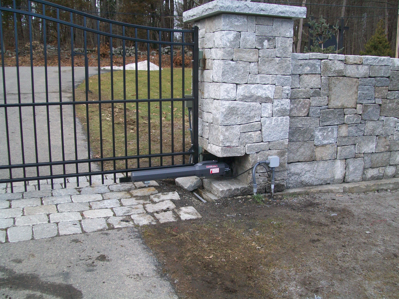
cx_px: 200
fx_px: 415
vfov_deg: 39.7
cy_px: 150
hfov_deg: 51.4
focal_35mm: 36
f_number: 2.7
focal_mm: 6
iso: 64
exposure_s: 1/125
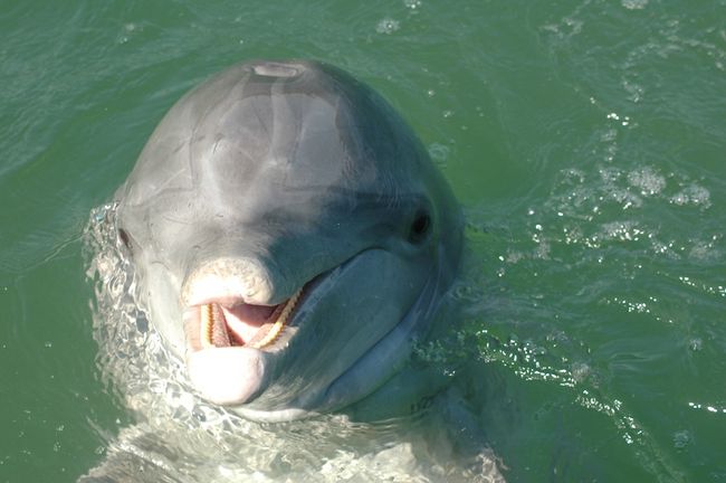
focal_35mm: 105
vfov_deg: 13.0
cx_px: 363
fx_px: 2115
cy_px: 242
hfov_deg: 19.5
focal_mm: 70
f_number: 9
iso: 200
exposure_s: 1/250
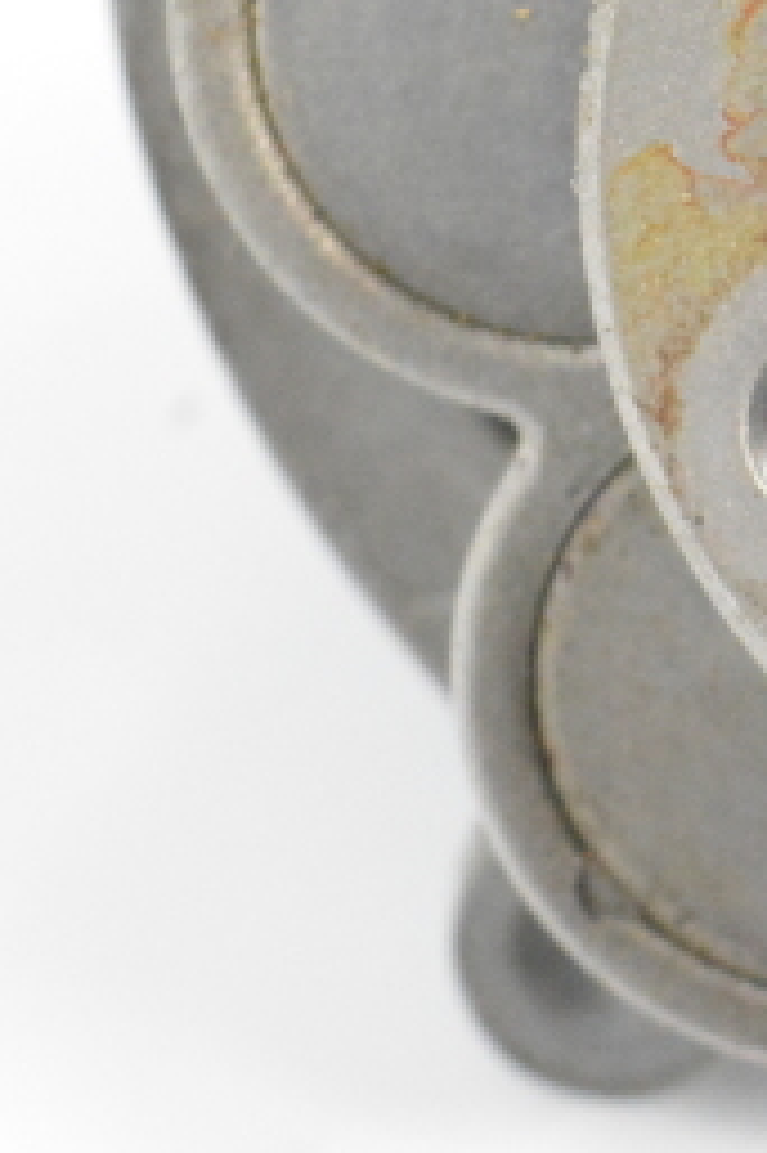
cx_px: 1238
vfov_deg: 6.3
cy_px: 117
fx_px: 10527
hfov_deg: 4.1
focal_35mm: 329
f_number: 8
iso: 6400
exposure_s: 1/250
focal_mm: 55
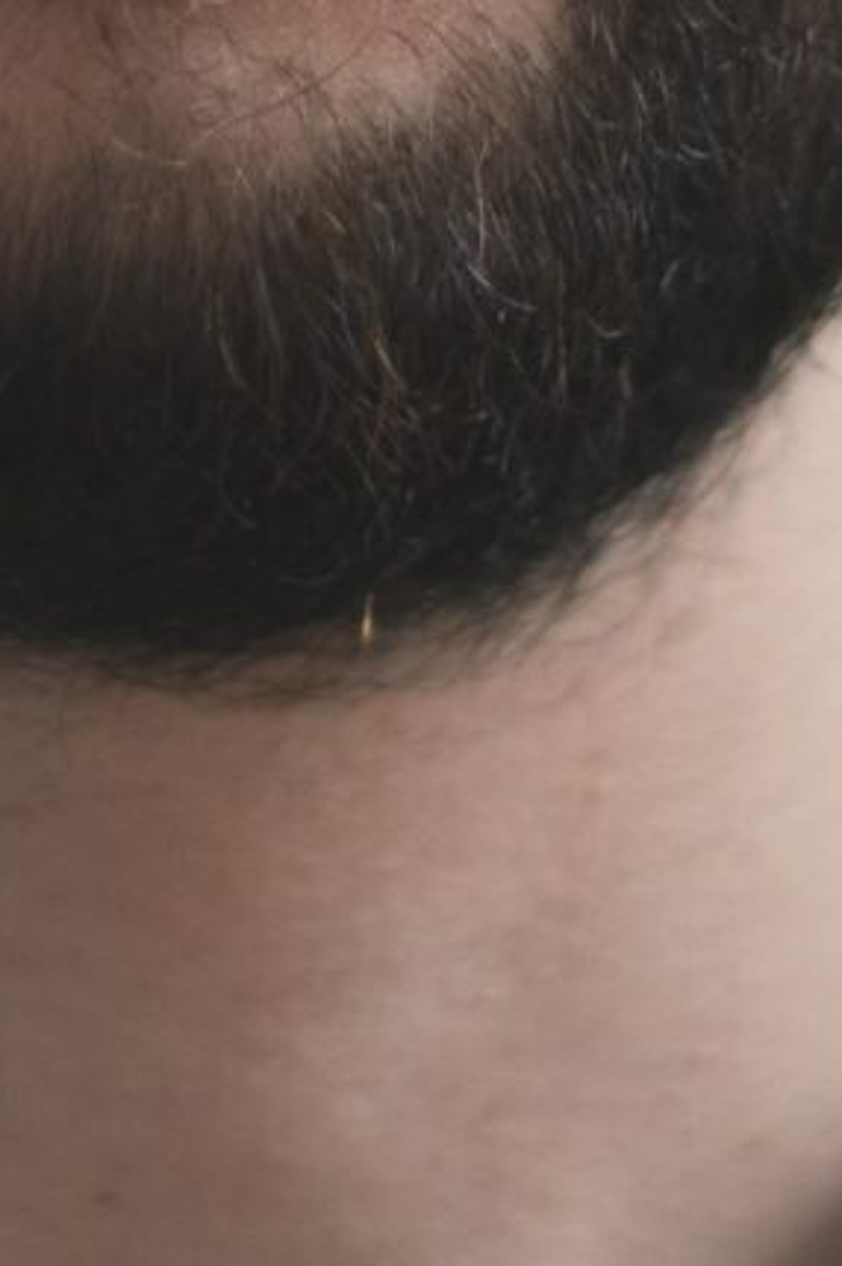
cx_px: 445
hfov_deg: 4.6
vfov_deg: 6.8
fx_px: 10471
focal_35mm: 298
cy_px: -596
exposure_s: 1/100
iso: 640
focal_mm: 50
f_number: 1.8
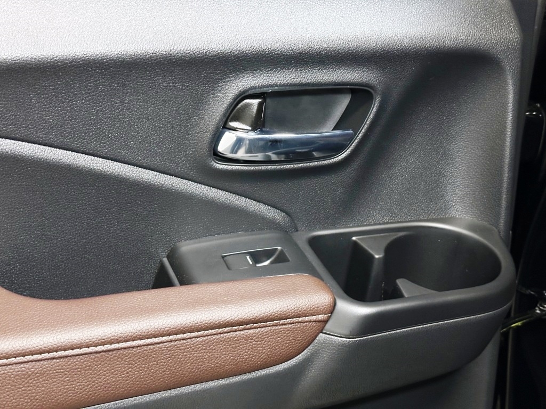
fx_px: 757
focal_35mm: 48
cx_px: 273
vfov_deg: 30.3
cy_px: 204
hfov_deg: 39.7
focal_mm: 6.86
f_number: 1.78
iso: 640
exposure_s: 1/24
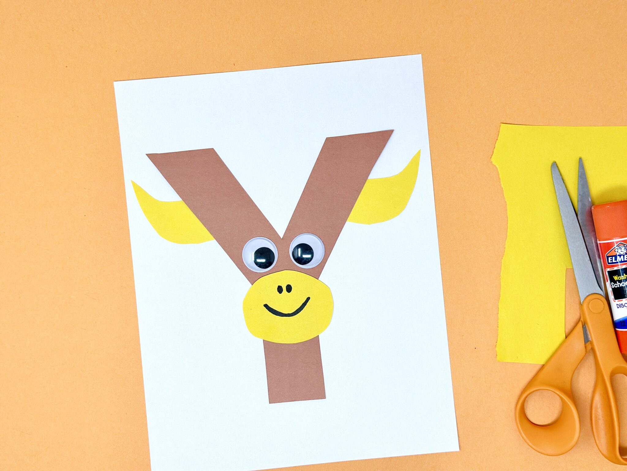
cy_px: 236
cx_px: 314
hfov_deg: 39.7
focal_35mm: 48
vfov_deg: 30.3
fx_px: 869
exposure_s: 1/543
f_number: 1.78
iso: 80
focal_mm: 6.86
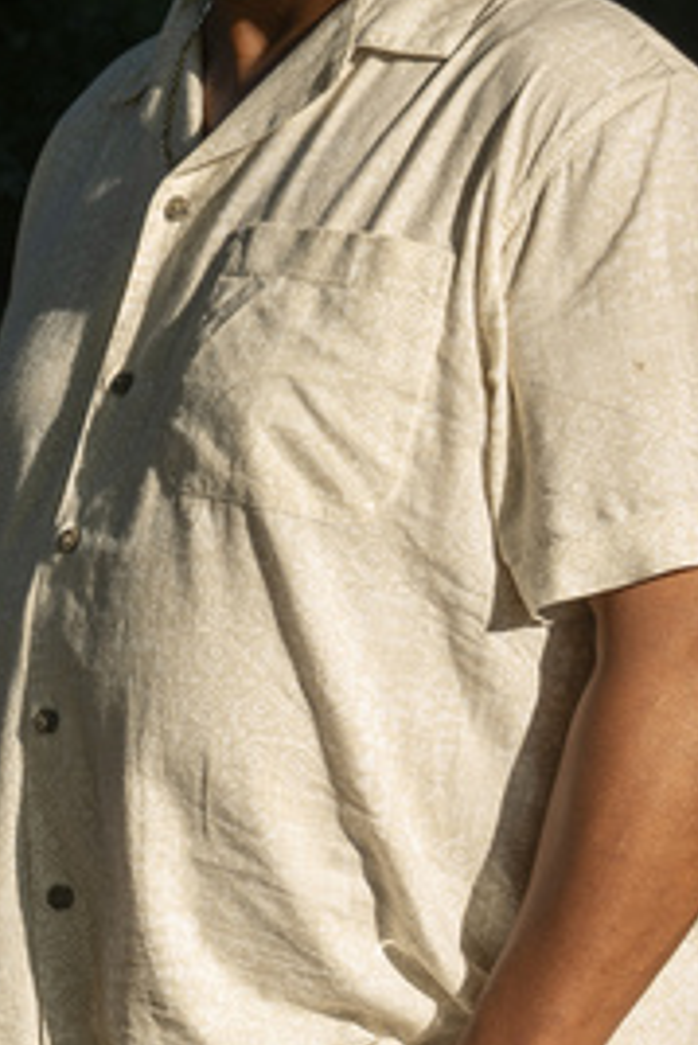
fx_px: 6331
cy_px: 641
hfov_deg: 6.2
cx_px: -312
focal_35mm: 218
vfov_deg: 9.4
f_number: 8
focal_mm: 57
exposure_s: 1/160
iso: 125
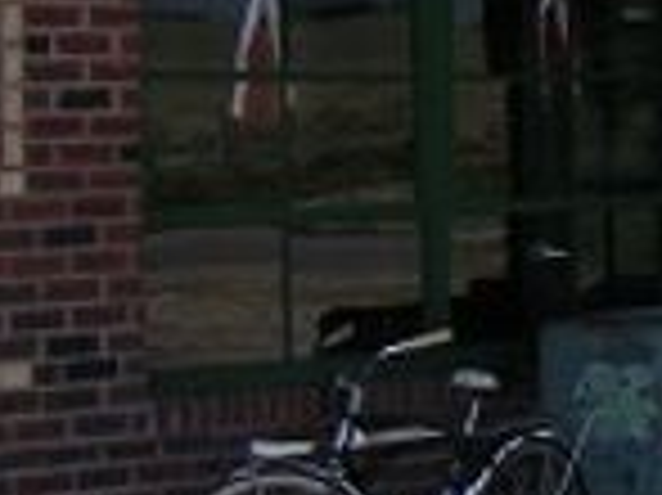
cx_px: 1747
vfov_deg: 7.1
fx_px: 3955
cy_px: -140
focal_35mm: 207
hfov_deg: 8.5
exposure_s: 1/366
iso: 50
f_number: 4
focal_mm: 6.3
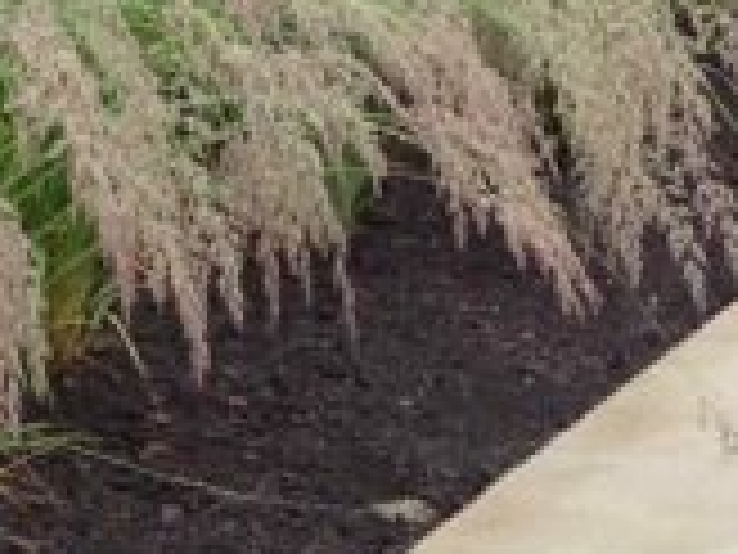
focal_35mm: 219
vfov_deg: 6.7
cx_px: 824
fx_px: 4669
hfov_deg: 9.0
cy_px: 757
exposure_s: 1/120
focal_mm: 4.28
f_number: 2.4
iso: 50
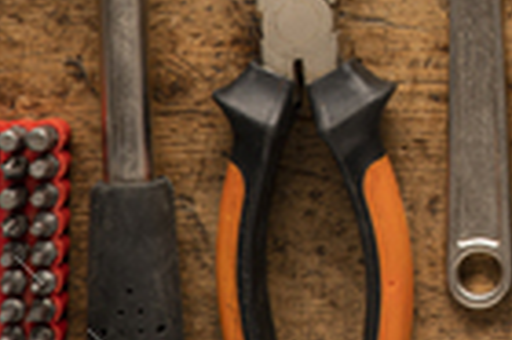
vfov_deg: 4.6
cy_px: -291
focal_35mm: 295
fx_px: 4191
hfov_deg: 6.8
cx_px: 925
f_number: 10
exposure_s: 1/200
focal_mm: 70
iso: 100
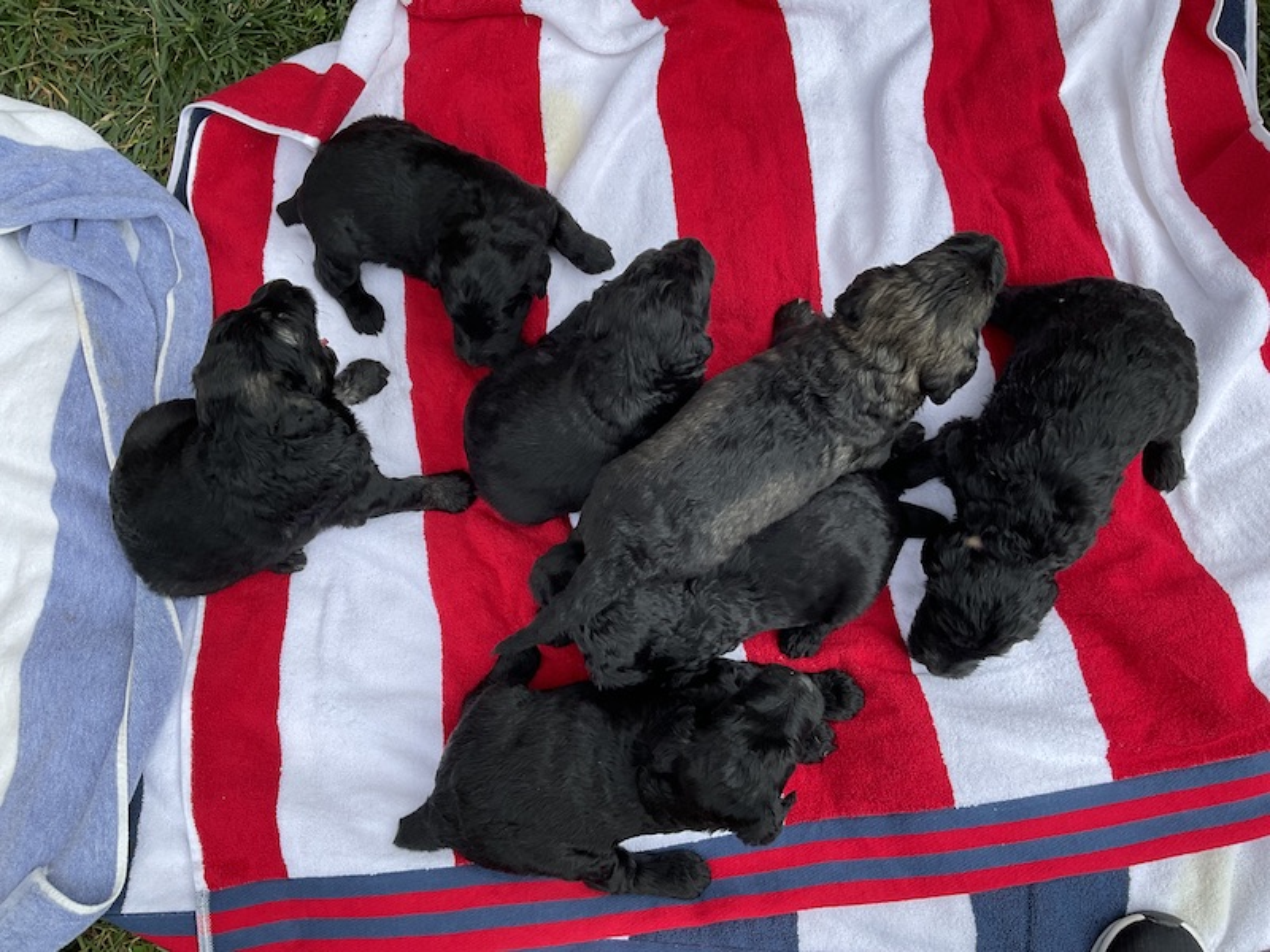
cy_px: 476
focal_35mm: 29
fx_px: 1064
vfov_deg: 48.2
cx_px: 635
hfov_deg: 61.7
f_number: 1.8
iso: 16
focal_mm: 3
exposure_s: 1/469
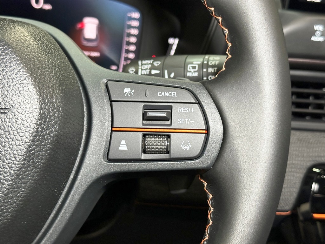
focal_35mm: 48
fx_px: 451
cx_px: 162
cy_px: 122
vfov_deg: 30.3
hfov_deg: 39.7
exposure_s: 1/40
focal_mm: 6.86
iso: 500
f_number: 1.78
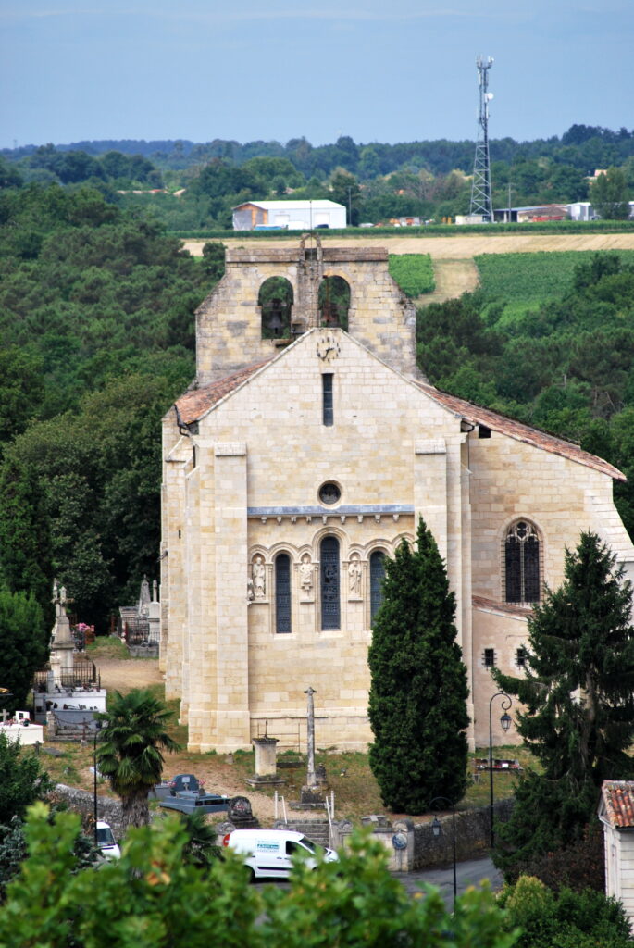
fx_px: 8696
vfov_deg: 6.2
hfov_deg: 4.2
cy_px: 474
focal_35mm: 330
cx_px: 317
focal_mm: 220
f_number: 5.3
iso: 200
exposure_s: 1/1600
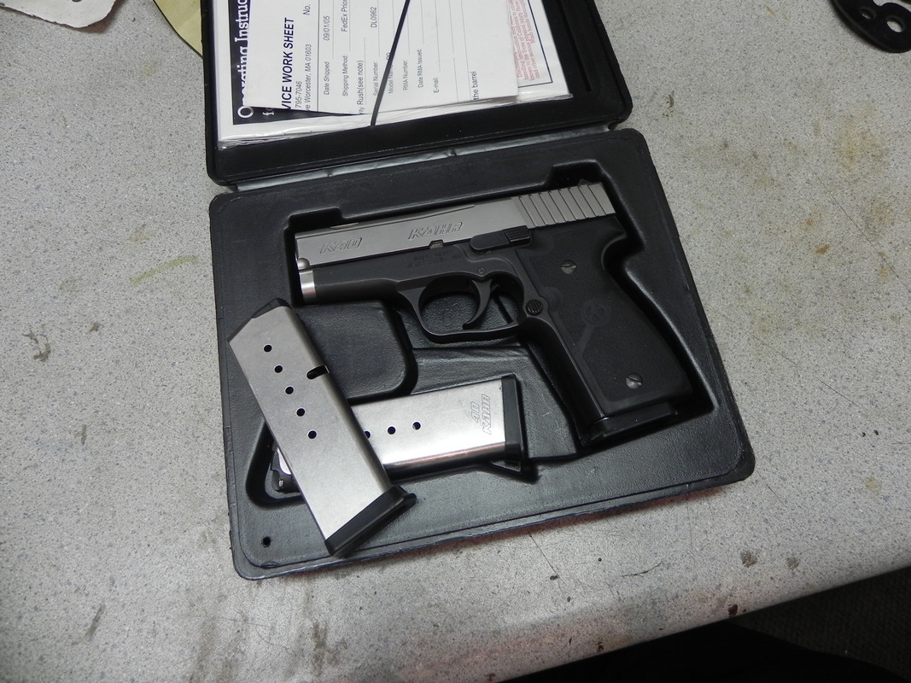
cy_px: 342
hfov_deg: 67.3
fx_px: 684
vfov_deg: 53.1
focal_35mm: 26
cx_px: 456
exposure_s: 1/30
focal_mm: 4.6
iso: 200
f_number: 2.8
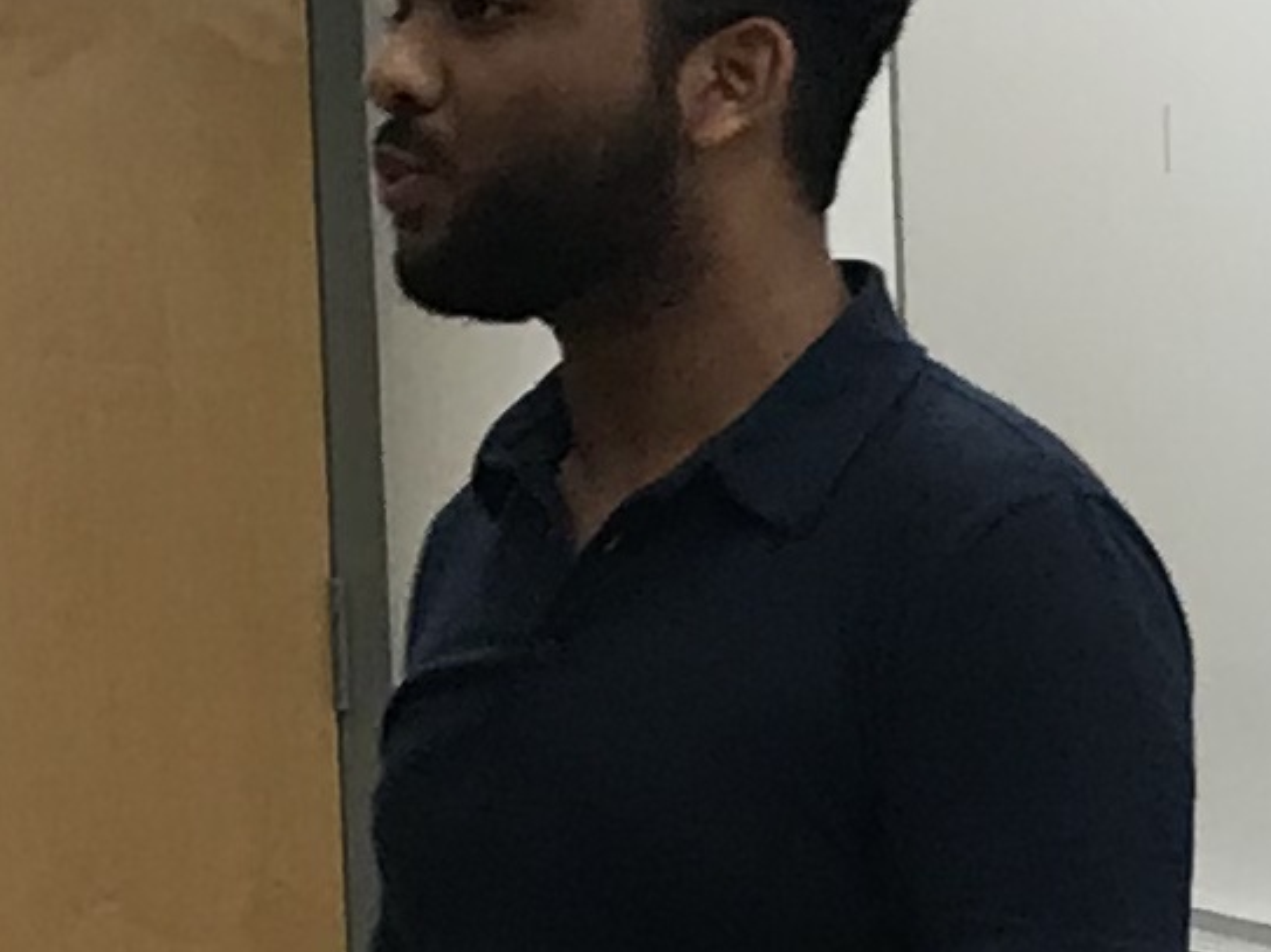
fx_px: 7635
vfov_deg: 7.1
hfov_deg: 9.5
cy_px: 1008
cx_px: 1135
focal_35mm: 208
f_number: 1.8
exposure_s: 1/40
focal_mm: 3.99
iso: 25
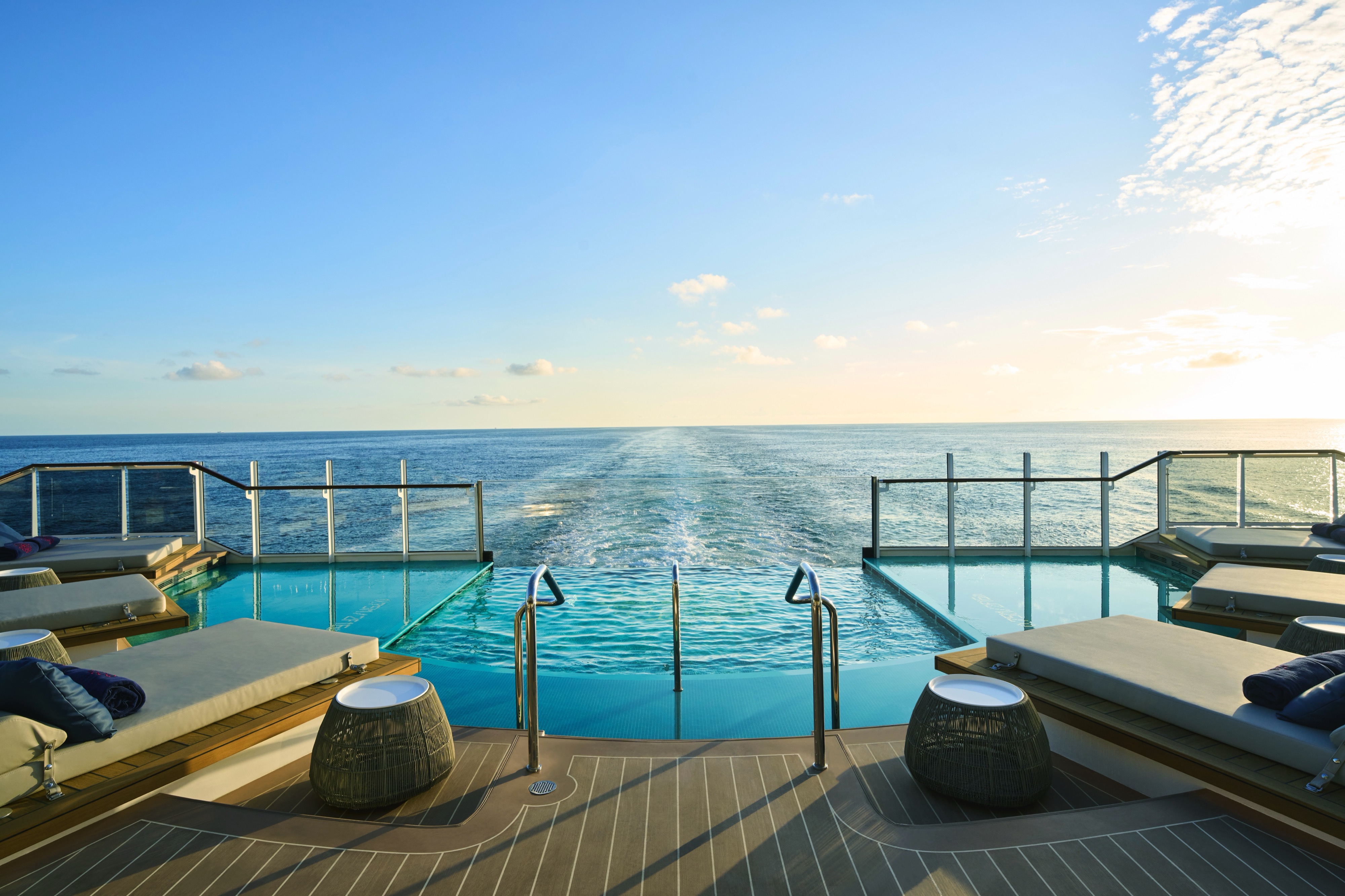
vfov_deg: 61.9
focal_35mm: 20
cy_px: 448
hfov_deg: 84.0
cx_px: 672
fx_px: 747
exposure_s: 1/200
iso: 400
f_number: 11
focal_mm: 20
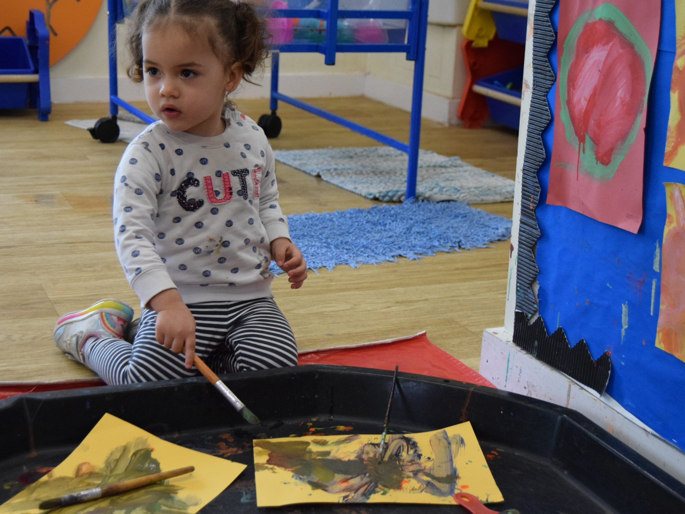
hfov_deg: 33.5
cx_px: 315
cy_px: 255
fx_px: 1139
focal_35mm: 58
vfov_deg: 25.4
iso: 3200
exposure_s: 1/500
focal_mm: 35
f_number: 4.5
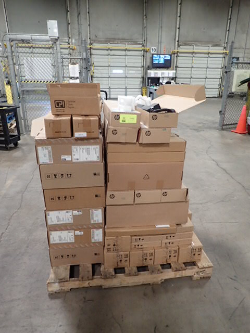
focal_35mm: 25
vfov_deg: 69.4
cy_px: 166
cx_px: 125
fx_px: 241
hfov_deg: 54.9
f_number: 2
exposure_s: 1/30
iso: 500
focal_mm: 4.5
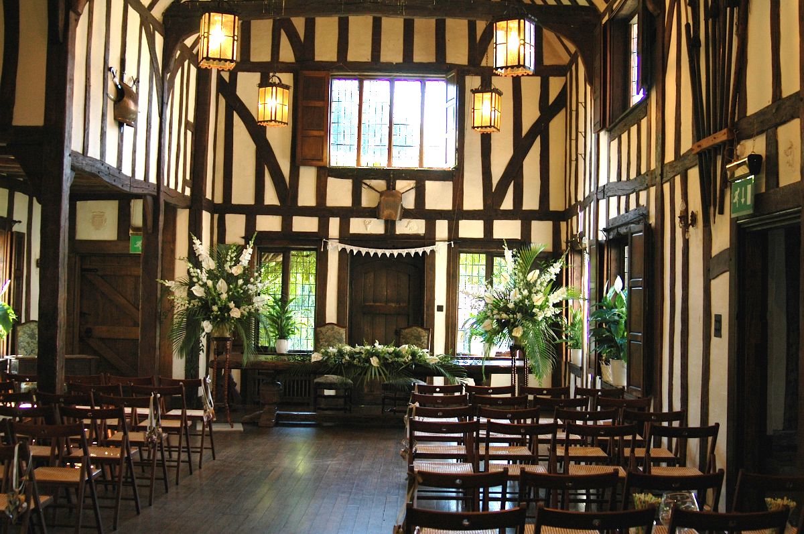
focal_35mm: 42
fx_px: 937
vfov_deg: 31.8
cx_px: 402
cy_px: 267
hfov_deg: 46.4
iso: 200
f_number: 4
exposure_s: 1/60
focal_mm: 28
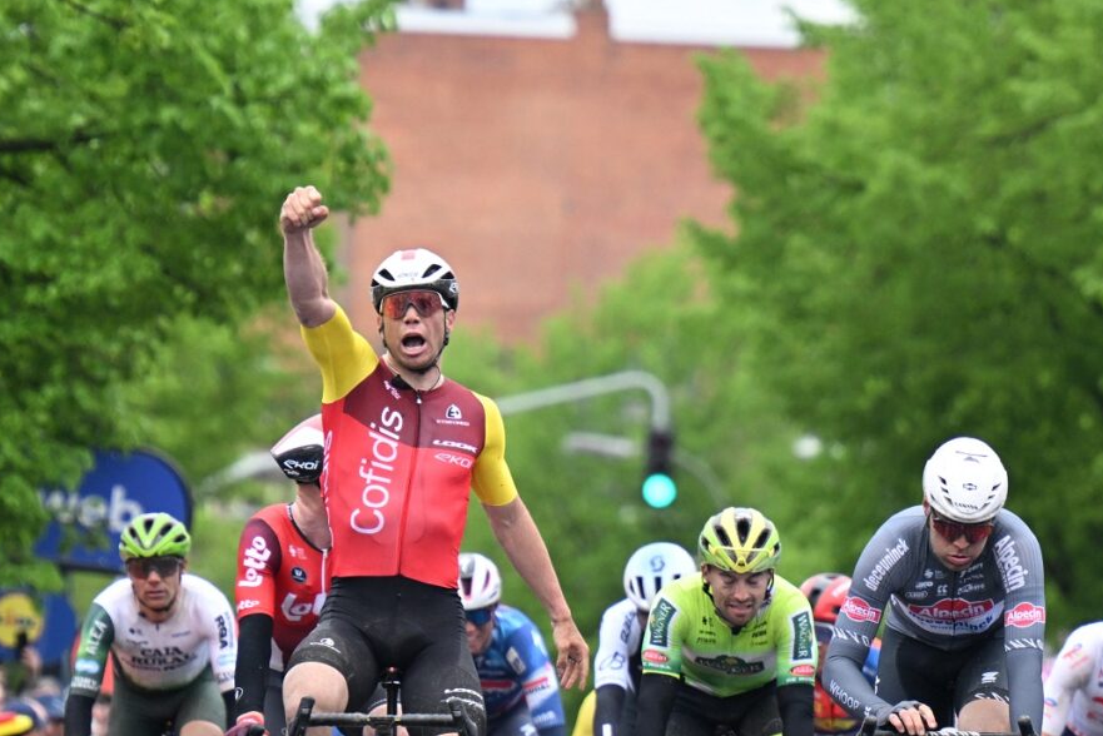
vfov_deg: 2.8
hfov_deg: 4.2
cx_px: 541
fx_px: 14956
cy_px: 364
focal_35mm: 488
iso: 2500
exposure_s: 1/1000
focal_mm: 280
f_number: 5.6
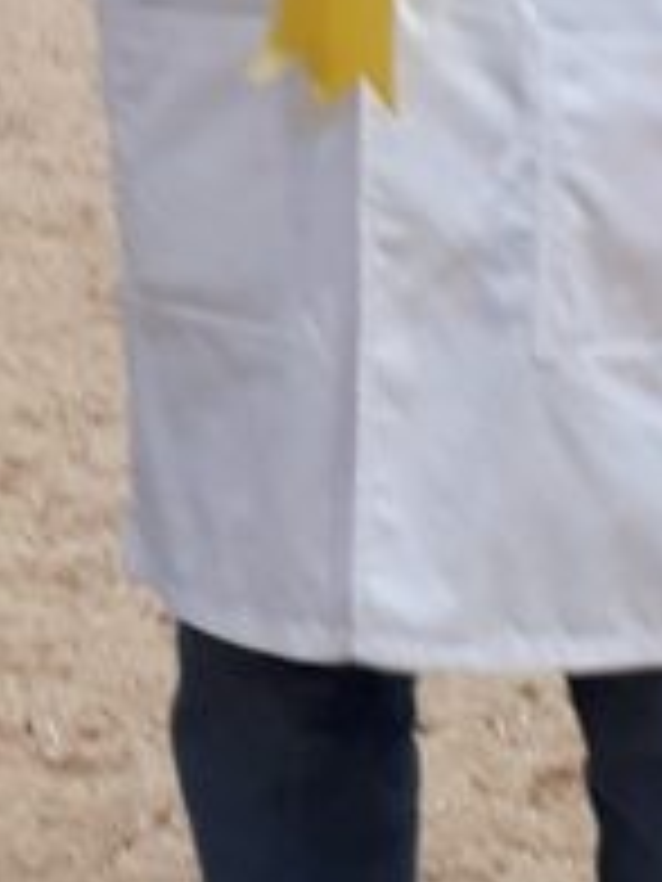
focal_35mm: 141
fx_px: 3595
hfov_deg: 9.9
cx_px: -581
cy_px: -184
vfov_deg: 13.6
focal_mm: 3.6
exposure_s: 1/33
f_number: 1.9
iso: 100
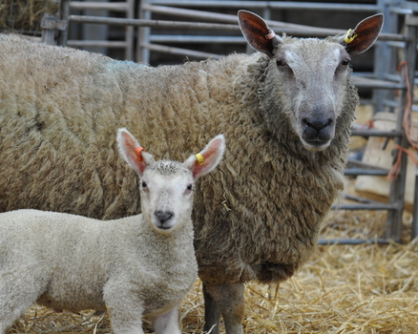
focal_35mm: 123
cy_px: 203
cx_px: 169
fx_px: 1521
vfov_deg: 12.5
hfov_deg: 15.6
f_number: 4
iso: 800
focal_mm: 82
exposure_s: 1/100
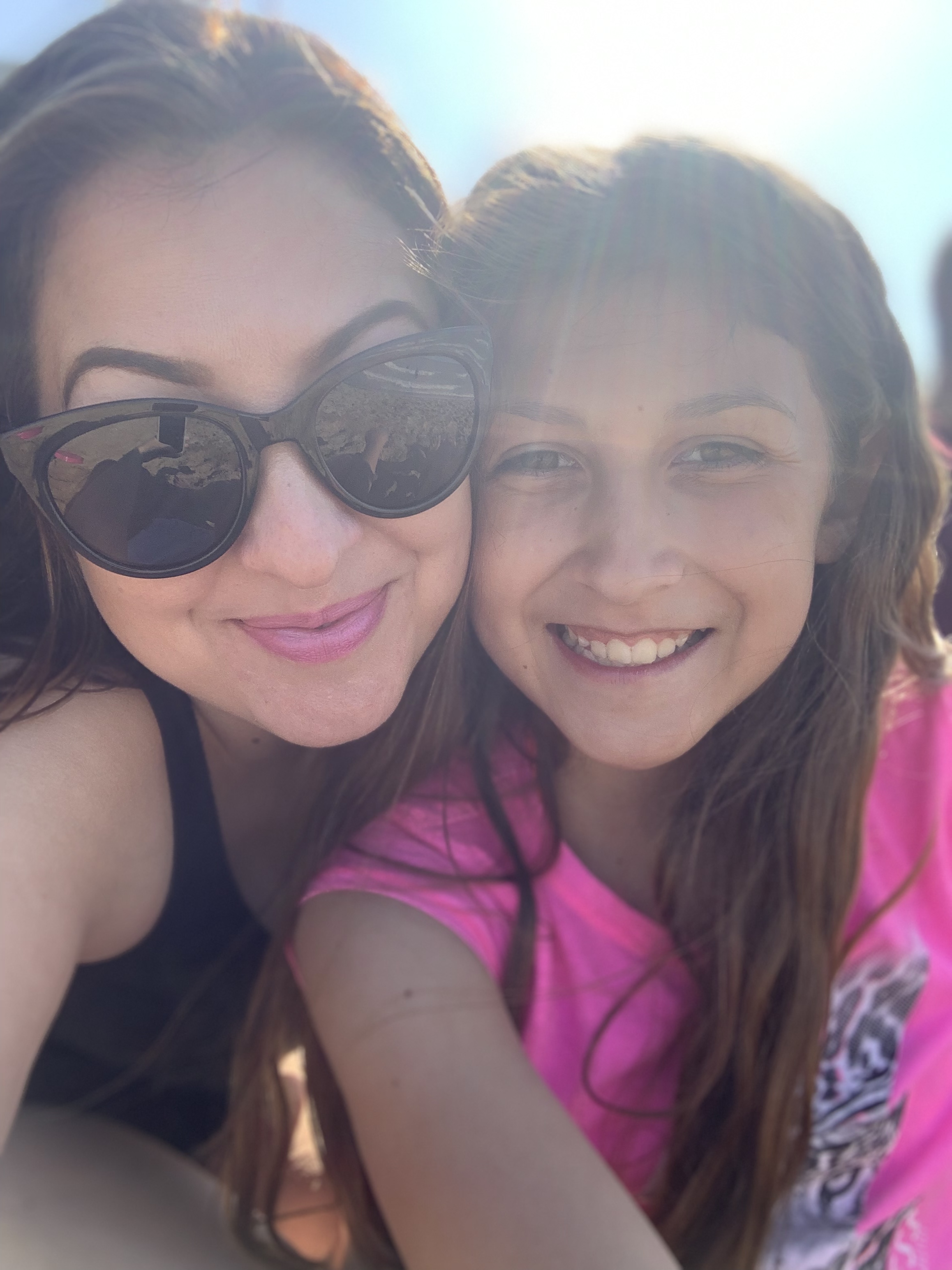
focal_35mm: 32
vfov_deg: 56.8
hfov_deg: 44.2
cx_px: 476
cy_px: 635
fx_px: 1173
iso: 16
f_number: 2.2
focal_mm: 2.87
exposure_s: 1/440
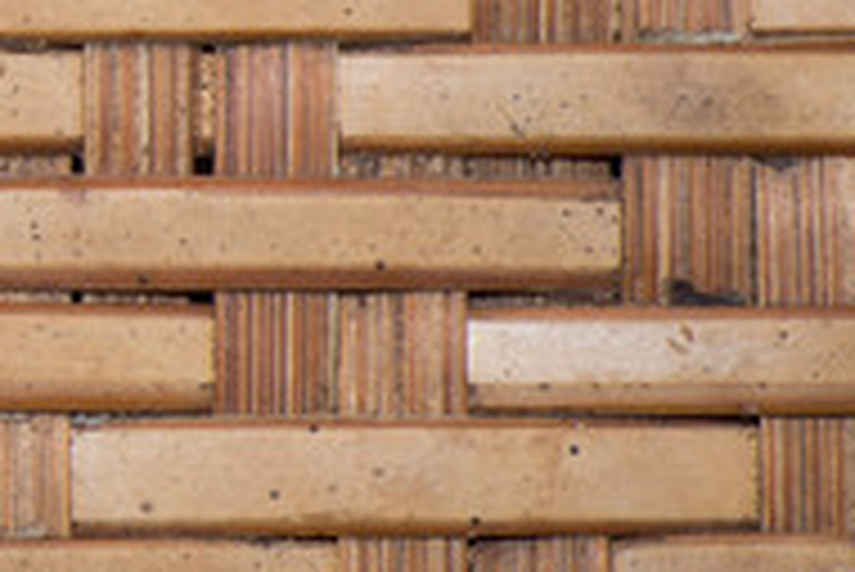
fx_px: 13429
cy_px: -169
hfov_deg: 3.6
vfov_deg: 2.4
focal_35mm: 565
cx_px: -1208
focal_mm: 105
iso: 100
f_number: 11
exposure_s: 1/60
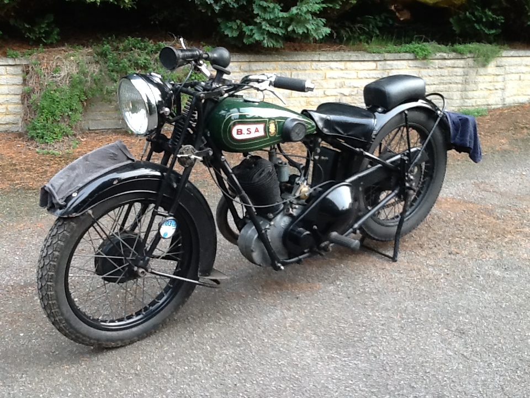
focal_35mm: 44
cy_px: 199
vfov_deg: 32.9
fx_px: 674
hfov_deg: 42.9
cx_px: 265
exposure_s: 1/60
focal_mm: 2.03
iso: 64
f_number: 2.4
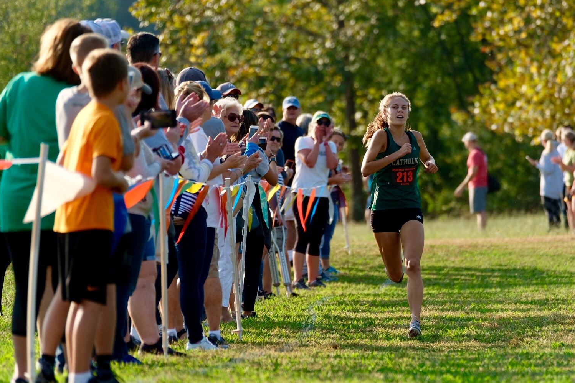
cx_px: 327
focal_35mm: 249
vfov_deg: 5.5
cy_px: 176
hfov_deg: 8.3
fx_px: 3977
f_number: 2.8
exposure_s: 1/1600
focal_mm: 140
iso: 500
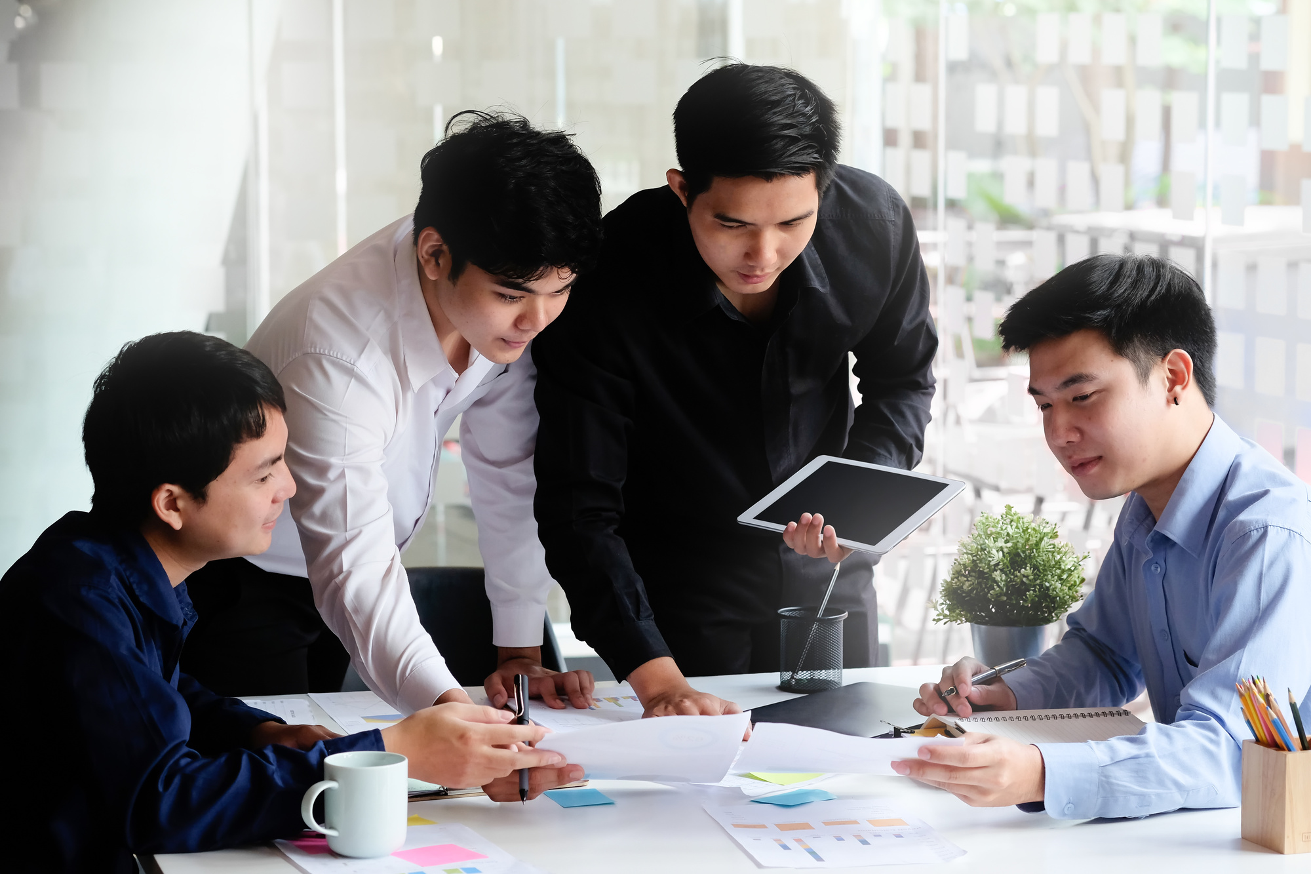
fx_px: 3277
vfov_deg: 15.2
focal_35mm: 90
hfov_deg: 22.6
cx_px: 656
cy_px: 437
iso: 1000
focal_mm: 60
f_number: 4
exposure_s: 1/180
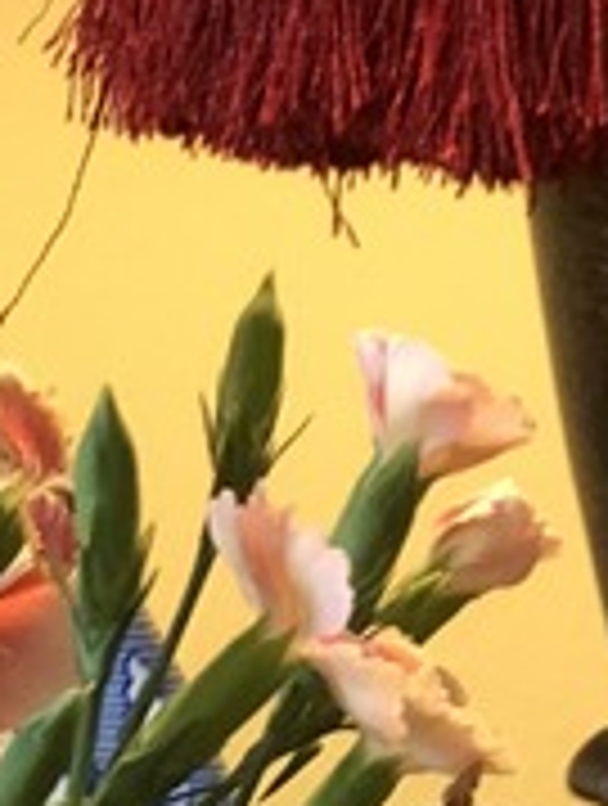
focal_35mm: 286
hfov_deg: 5.1
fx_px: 6674
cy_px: 1842
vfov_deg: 6.6
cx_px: -655
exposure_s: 1/60
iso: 500
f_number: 2.8
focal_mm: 6.6
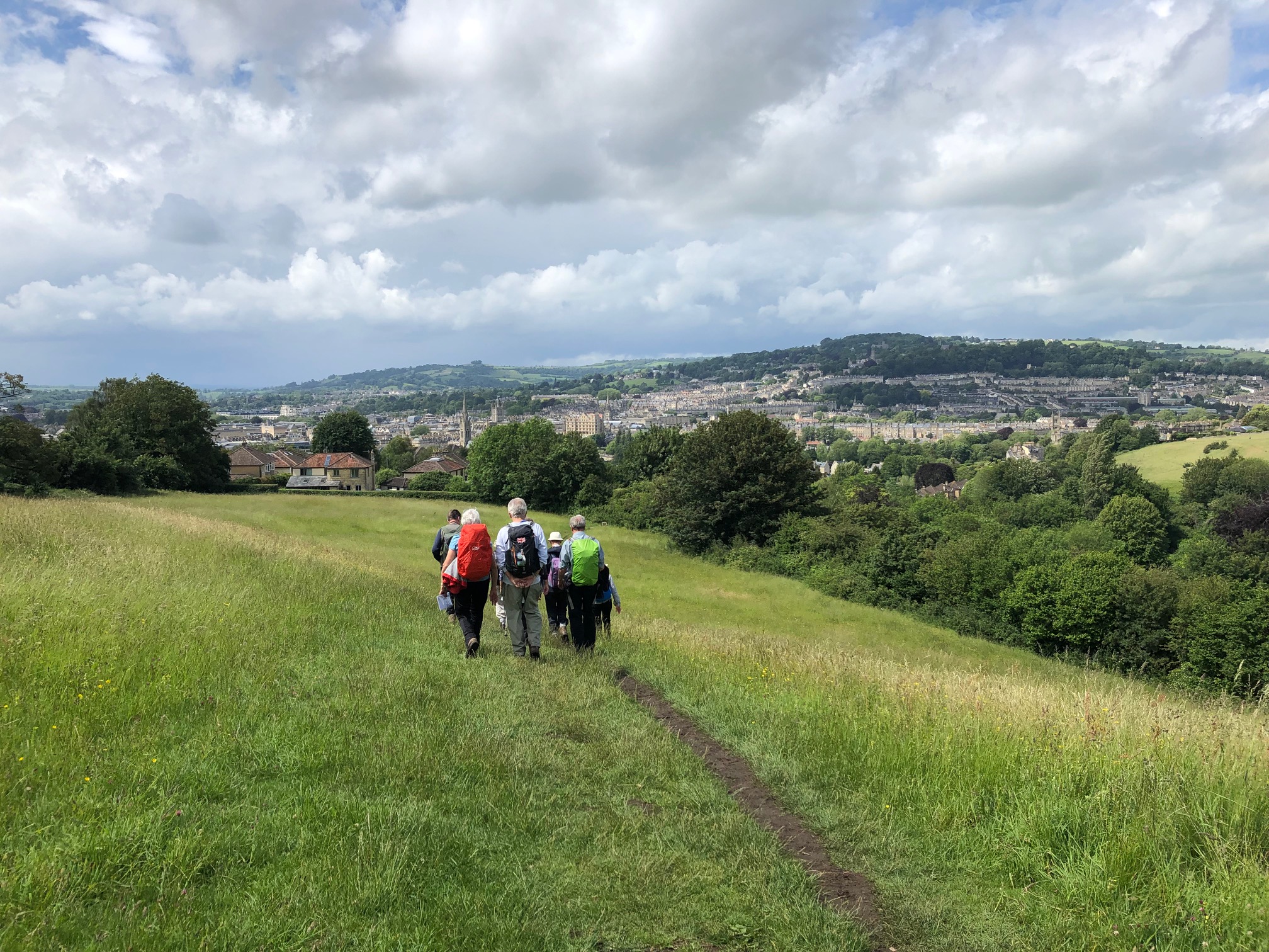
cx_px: 634
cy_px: 476
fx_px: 1026
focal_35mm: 28
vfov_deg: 49.7
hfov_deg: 63.4
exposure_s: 1/2525
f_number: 1.8
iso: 20
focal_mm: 3.99
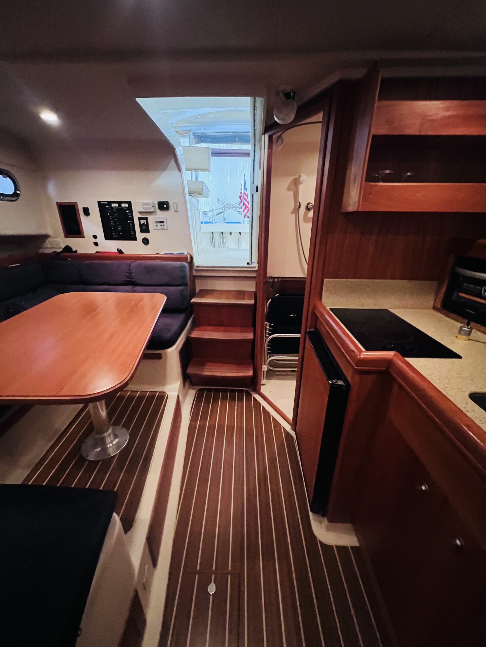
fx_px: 243
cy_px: 324
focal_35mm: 13
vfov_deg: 106.2
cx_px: 243
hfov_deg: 89.9
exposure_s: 1/40
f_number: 1.8
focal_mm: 1.57
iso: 1000
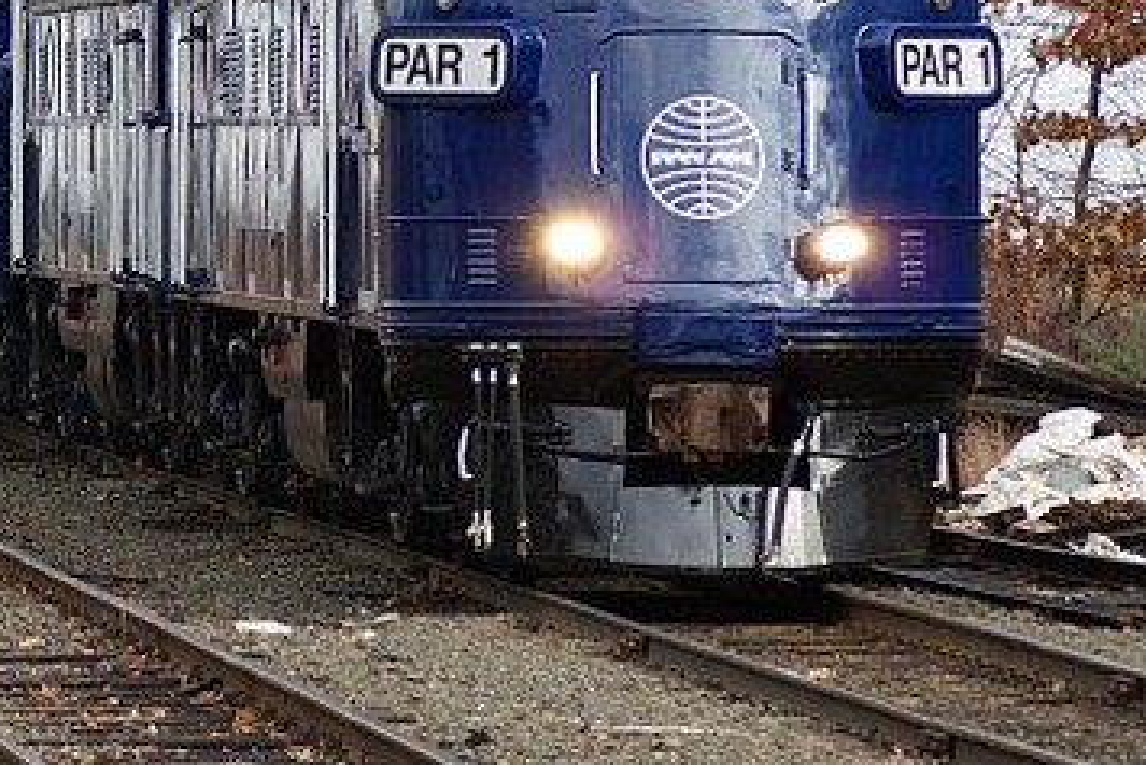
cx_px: 26
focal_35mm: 485
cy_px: 108
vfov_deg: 2.8
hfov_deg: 4.2
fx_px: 15451
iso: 100
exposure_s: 1/250
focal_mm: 135
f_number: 5.6
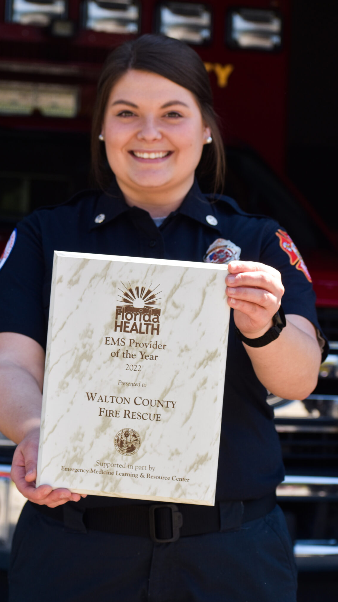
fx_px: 1769
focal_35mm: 111
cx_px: 139
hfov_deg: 10.9
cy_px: 302
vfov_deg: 19.3
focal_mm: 70
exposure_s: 1/500
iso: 200
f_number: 5.6
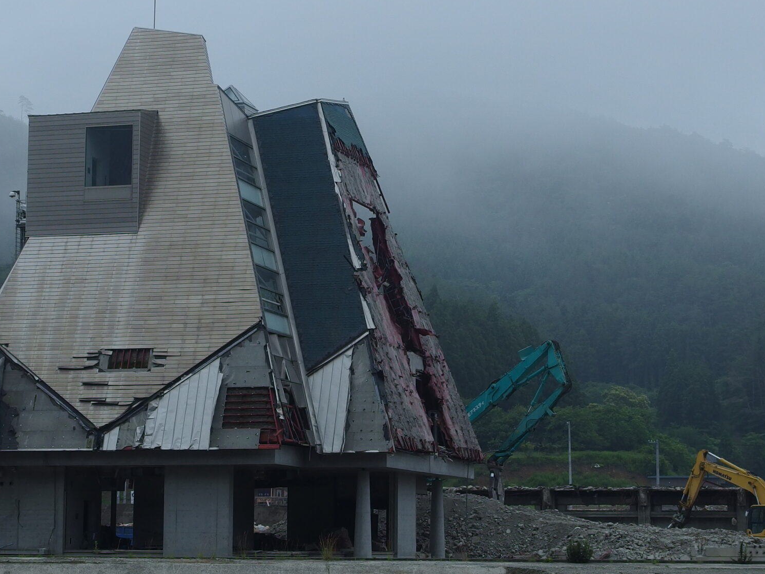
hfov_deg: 20.4
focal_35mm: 96
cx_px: 345
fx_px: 2122
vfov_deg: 15.4
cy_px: 256
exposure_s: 1/500
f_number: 3.5
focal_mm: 12
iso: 100
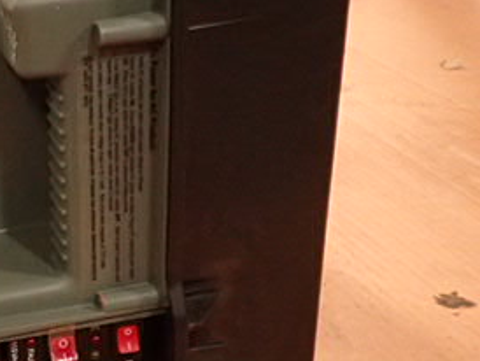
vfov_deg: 21.0
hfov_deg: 26.0
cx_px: -25
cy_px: 168
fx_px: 972
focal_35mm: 70
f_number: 2.3
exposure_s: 1/30
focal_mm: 5.5
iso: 800
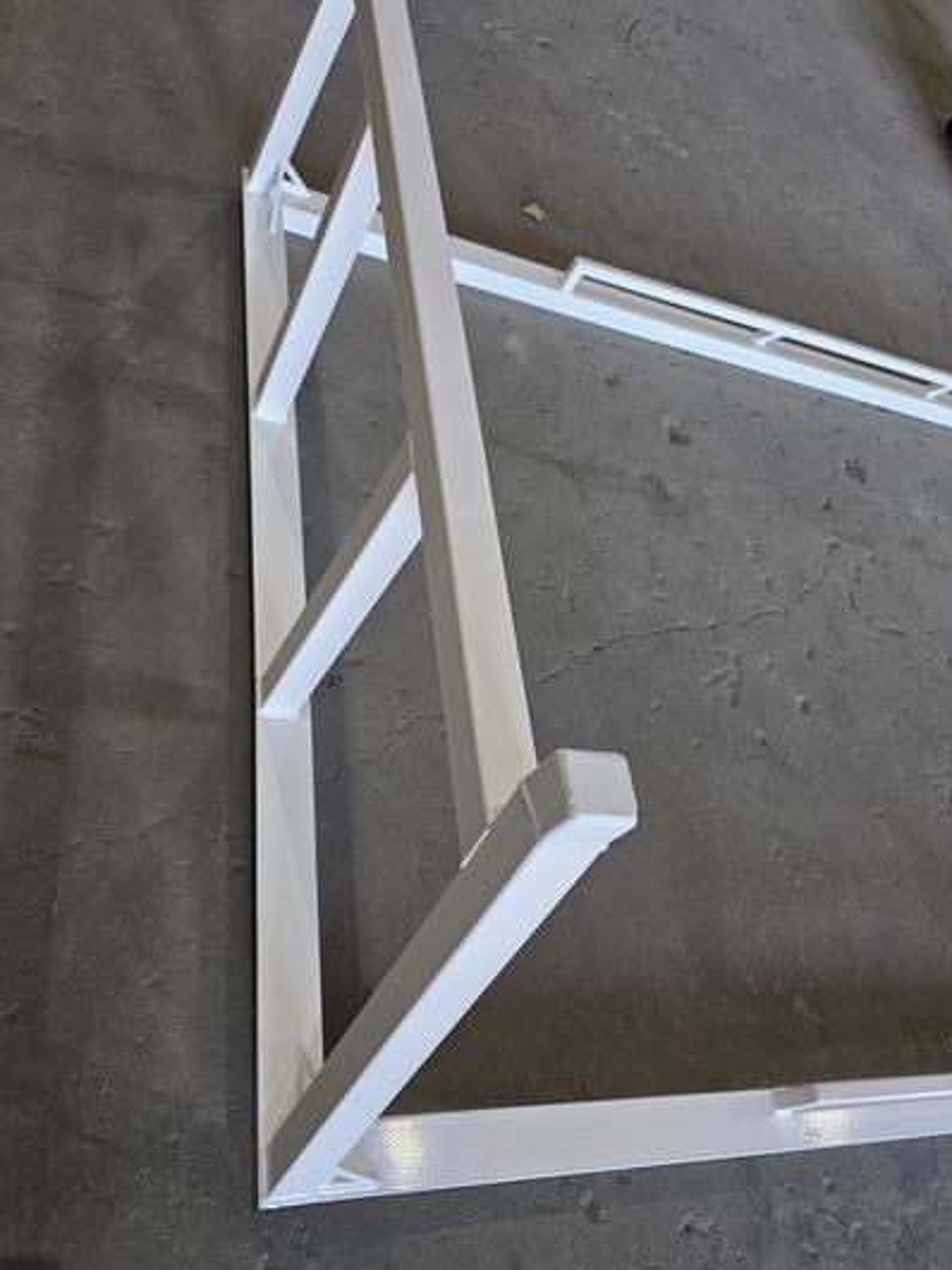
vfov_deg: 67.3
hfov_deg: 53.0
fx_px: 954
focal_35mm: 26
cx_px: 443
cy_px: 641
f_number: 1.7
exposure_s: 1/120
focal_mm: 6.3
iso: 200
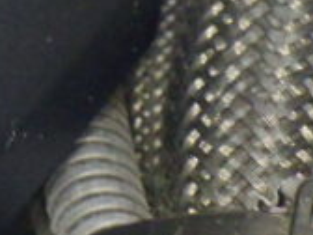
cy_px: -110
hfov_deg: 12.1
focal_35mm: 155
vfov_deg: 9.3
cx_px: -168
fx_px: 1402
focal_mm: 6.1
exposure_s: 1/50
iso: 1600
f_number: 3.8
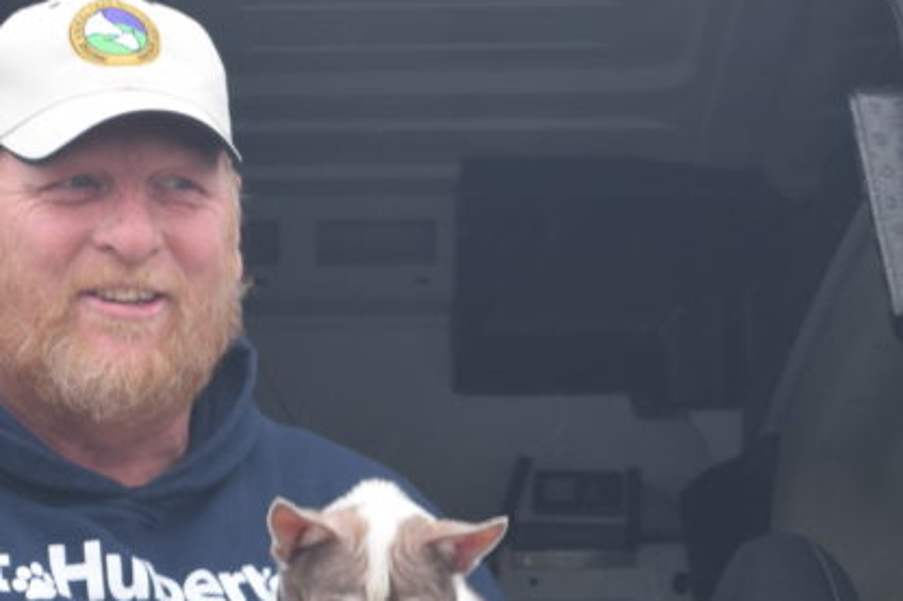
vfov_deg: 6.7
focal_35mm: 203
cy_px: 539
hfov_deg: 10.1
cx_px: 278
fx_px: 5095
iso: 400
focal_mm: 55
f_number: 6.3
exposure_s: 1/160
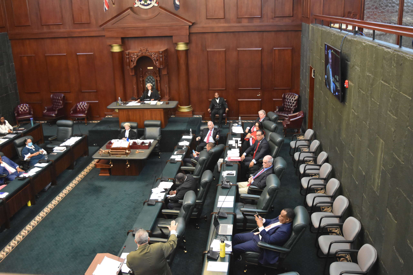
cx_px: 206
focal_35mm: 36
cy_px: 138
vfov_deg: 36.9
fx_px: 413
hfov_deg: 53.1
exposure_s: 1/60
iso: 2800
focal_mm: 24
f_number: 4
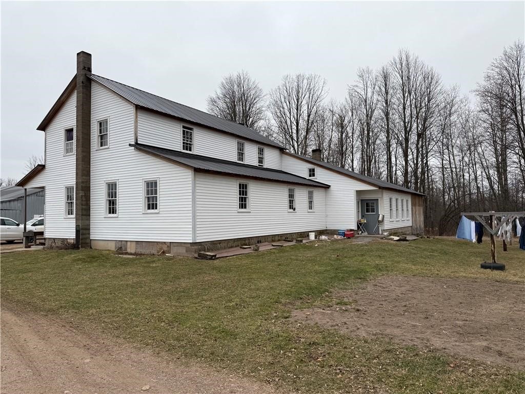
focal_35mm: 24
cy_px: 197
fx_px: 364
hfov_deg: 71.6
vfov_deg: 56.8
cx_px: 262
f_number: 1.78
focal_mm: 6.76
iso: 80
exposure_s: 1/868
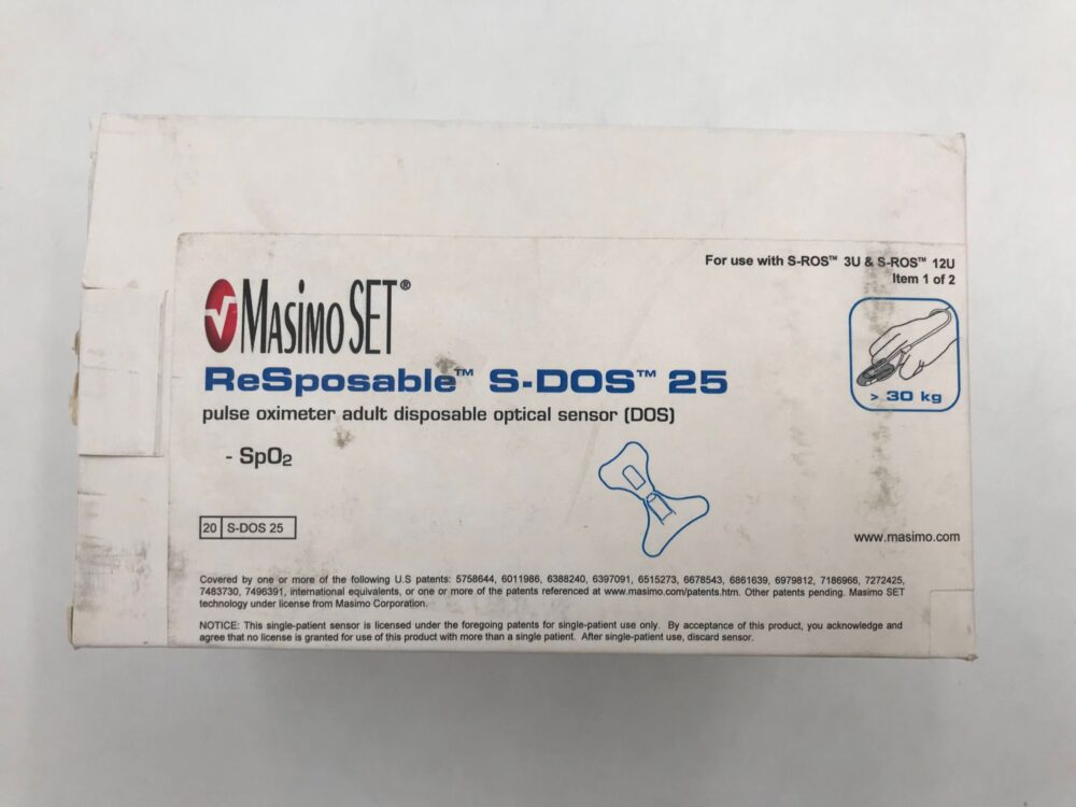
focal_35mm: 28
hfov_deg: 63.4
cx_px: 538
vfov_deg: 49.7
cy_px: 404
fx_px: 870
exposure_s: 1/120
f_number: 1.8
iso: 25
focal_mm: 3.99
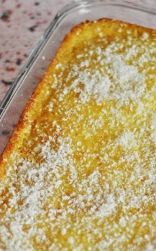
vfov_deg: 12.1
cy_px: 245
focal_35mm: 171
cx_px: 63
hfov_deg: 7.7
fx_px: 1165
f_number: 1.8
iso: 1000
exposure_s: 1/60
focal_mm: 50
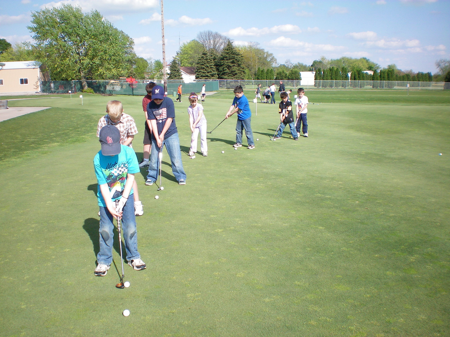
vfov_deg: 37.7
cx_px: 225
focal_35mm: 38
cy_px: 168
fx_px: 494
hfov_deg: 49.0
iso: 64
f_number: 4.6
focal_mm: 6.3
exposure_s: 1/400
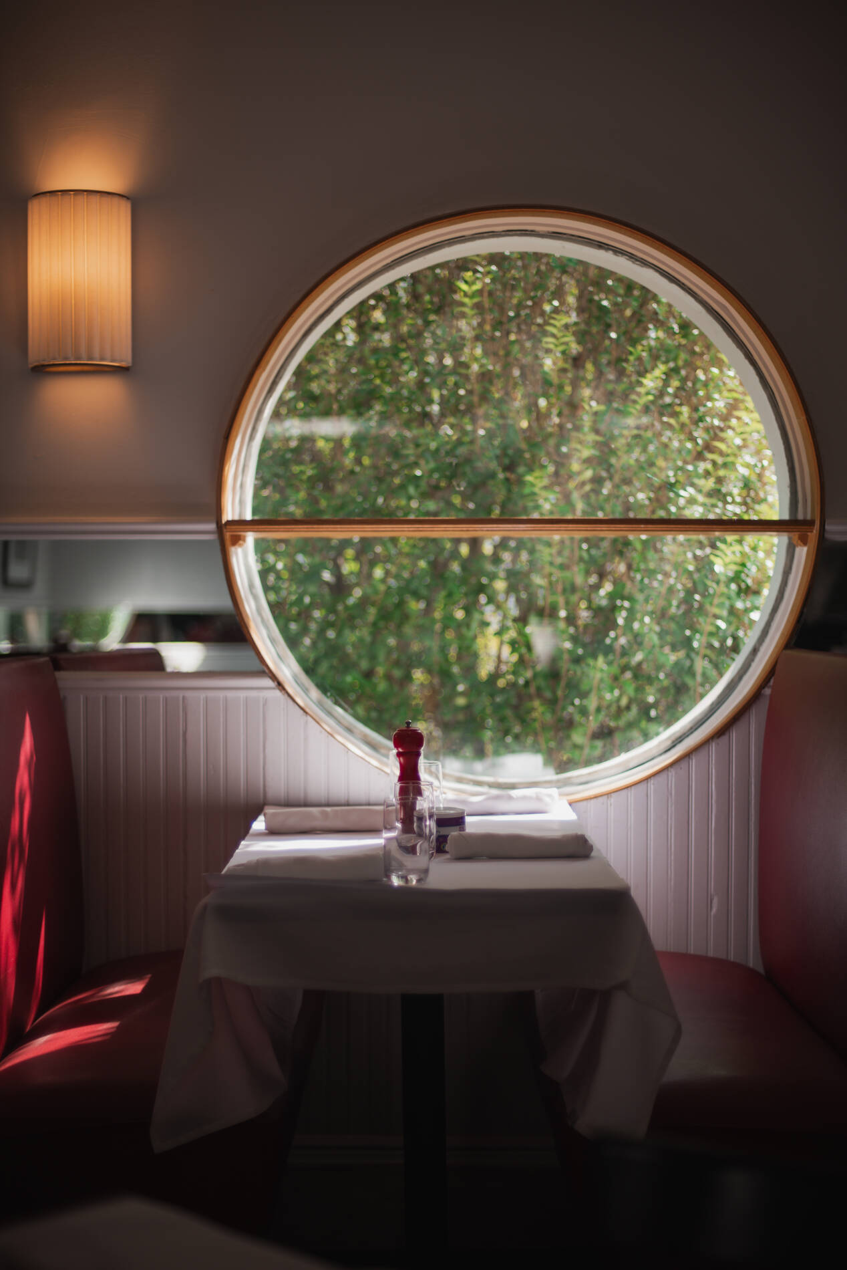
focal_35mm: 50
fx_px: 1763
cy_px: 635
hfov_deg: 27.0
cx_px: 424
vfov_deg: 39.6
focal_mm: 50
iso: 64
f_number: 1.4
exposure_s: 1/500
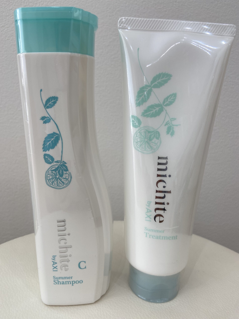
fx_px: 239
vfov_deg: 67.3
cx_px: 120
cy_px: 160
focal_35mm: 26
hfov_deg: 53.1
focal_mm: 4.25
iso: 32
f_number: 1.8
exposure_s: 1/121
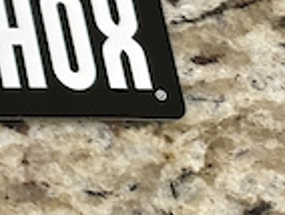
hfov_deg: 11.0
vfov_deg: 10.7
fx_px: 1113
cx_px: -498
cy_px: -82
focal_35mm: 135
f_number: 1.78
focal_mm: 6.86
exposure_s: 1/40
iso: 640
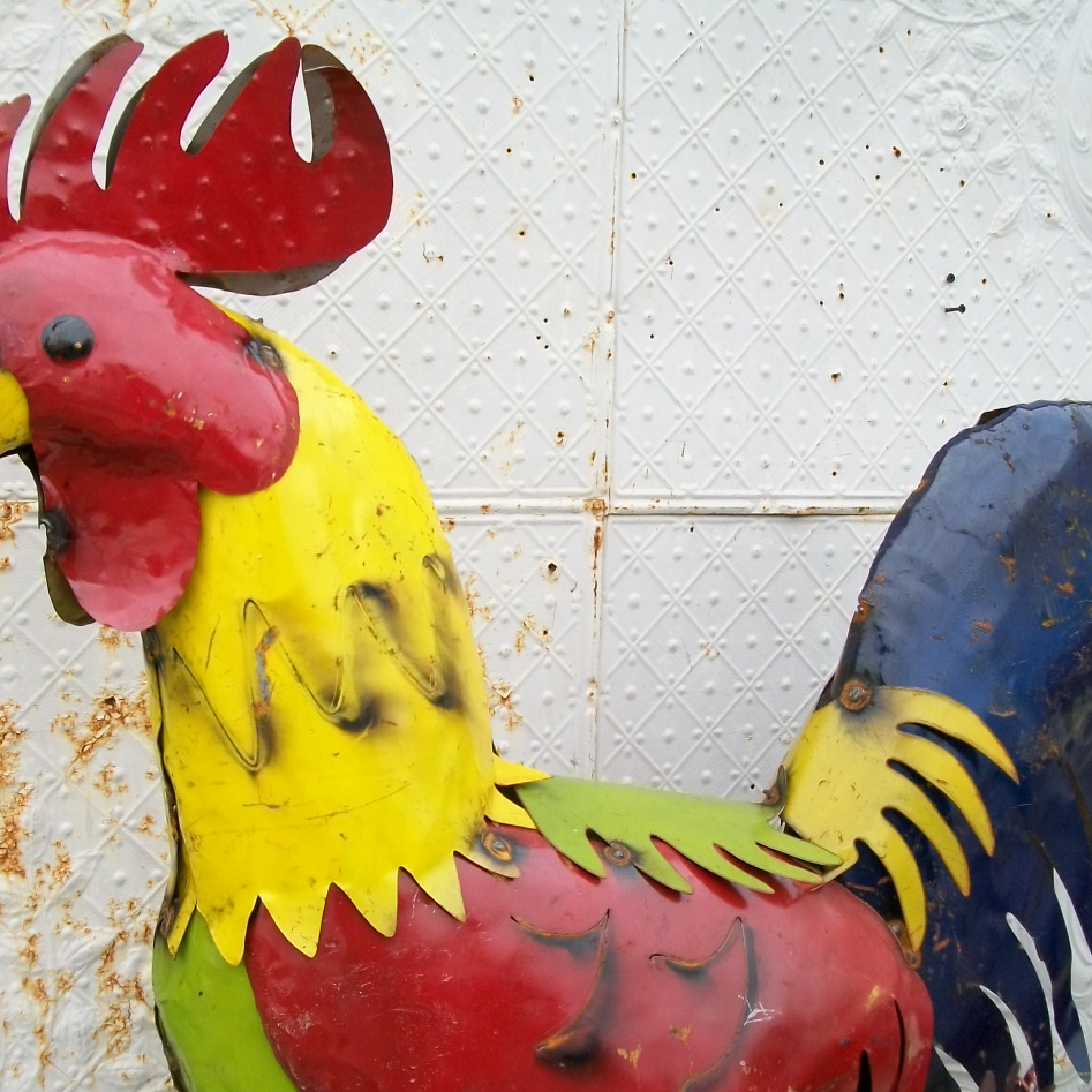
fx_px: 1535
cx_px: 461
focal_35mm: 43
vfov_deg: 39.2
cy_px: 551
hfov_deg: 39.1
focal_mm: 6
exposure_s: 1/160
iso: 80
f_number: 2.7
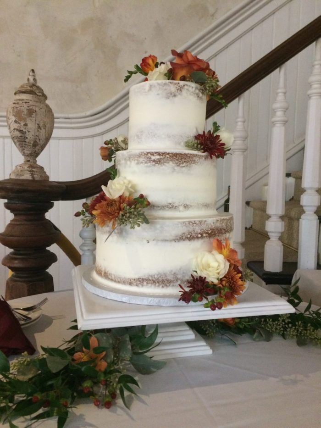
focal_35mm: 29
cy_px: 214
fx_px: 358
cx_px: 160
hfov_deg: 48.2
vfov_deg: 61.7
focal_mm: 4.15
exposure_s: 1/30
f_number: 2.2
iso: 320
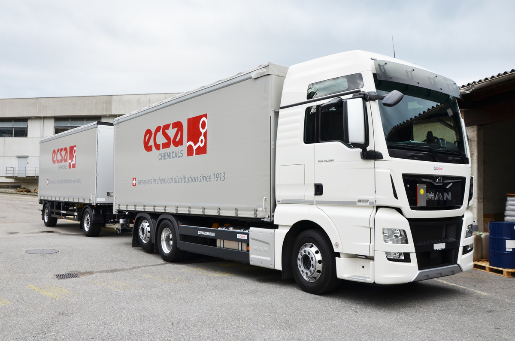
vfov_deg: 39.8
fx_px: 471
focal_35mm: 33
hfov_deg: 57.3
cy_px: 170
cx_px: 258
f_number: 7.1
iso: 200
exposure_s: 1/200
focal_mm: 22
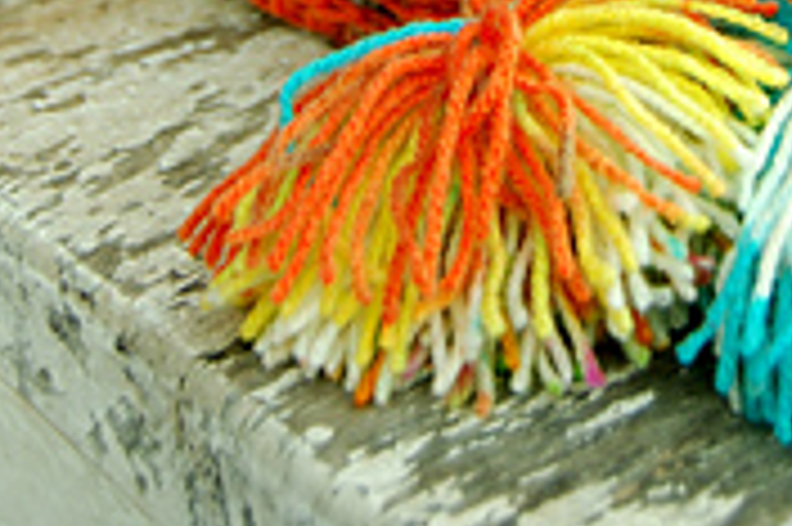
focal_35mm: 98
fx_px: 2163
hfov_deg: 20.5
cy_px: -539
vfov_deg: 12.2
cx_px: 614
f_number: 4.5
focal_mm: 23
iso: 400
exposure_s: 1/80
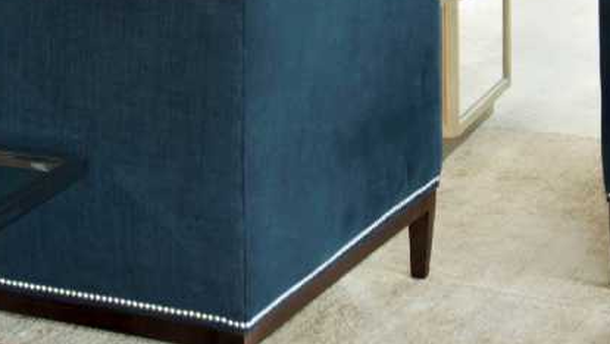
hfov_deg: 17.2
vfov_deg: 9.0
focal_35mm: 124
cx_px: 125
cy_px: -428
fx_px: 2007
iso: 100
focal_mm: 24
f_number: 4.5
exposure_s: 1/10
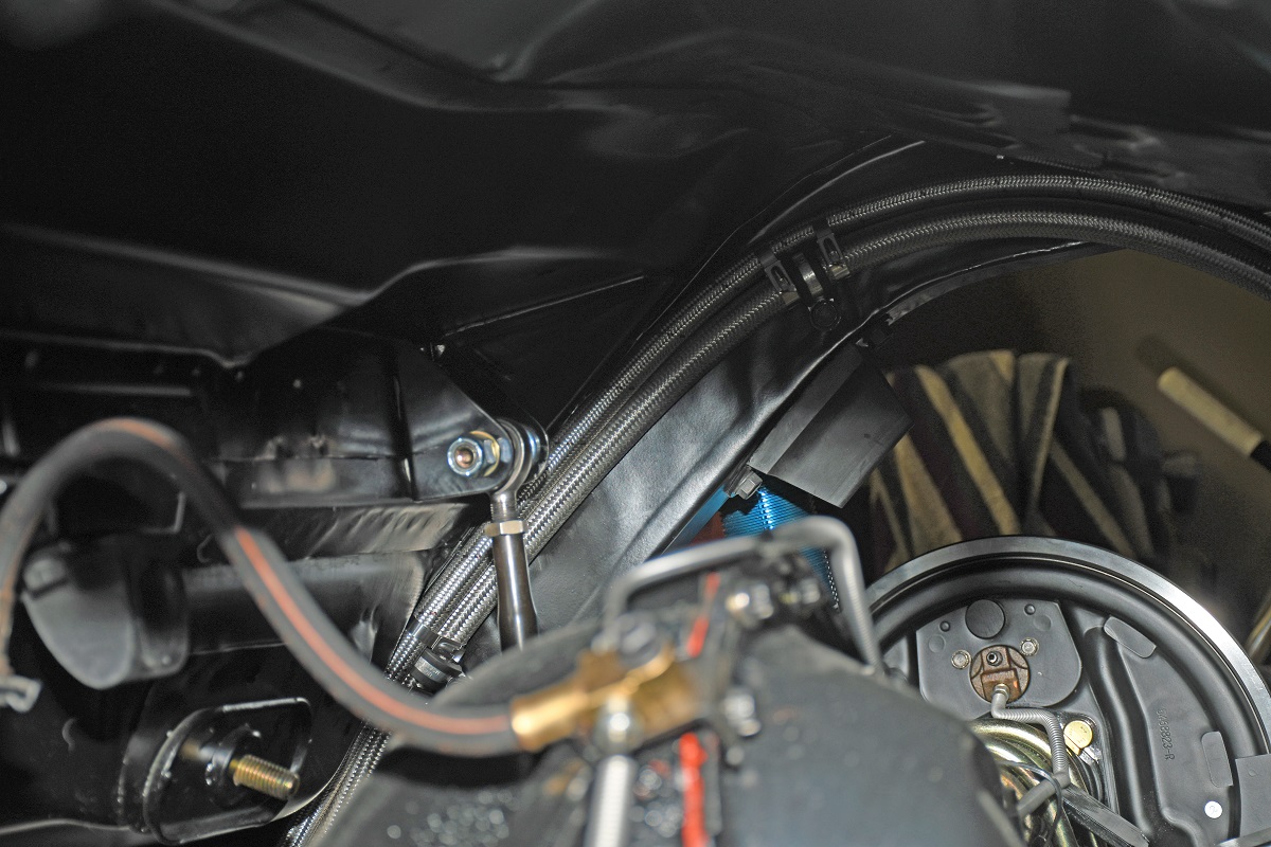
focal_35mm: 68
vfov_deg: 20.2
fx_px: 2383
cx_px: 636
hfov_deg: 29.9
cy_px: 424
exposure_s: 1/60
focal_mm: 45
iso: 100
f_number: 4.5
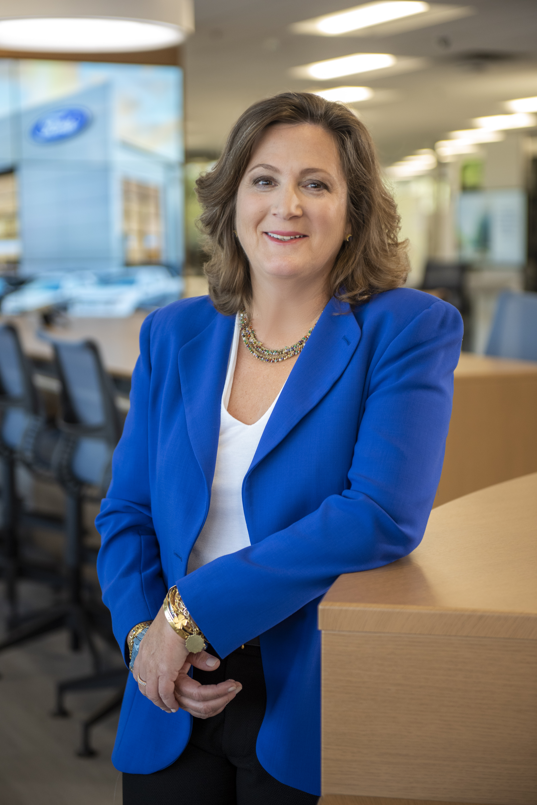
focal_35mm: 70
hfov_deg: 19.5
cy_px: 402
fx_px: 1565
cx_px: 268
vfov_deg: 28.8
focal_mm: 70
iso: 800
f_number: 2.8
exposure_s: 1/125
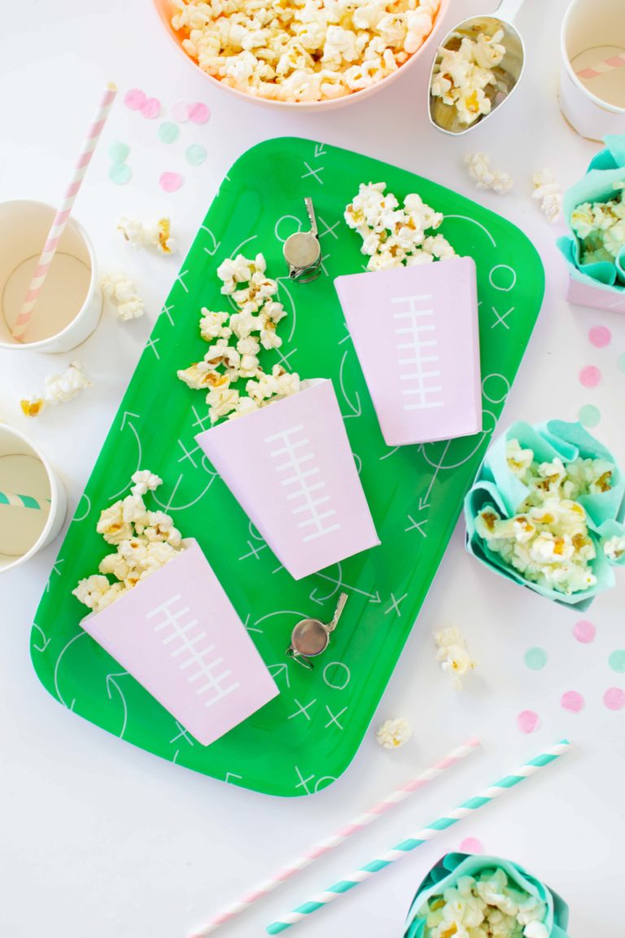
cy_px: 469
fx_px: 1367
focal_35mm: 52
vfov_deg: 37.9
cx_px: 312
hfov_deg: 25.8
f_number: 3.5
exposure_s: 1/60
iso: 200
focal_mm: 35
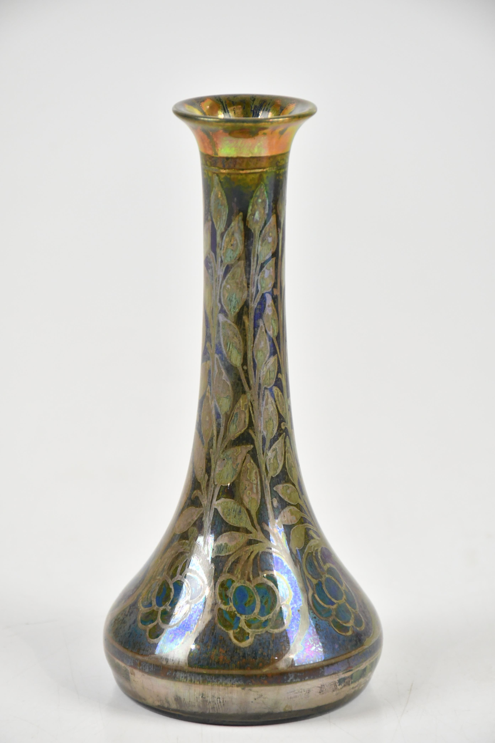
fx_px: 3465
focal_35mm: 168
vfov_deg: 12.2
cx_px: 248
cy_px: 372
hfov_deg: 8.2
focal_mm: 112
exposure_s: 1/125
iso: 2000
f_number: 10
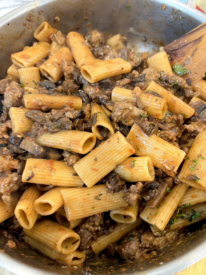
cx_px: 103
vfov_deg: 67.3
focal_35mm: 26
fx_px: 206
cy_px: 138
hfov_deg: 53.1
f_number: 1.5
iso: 160
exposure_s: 1/60
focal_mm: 5.7
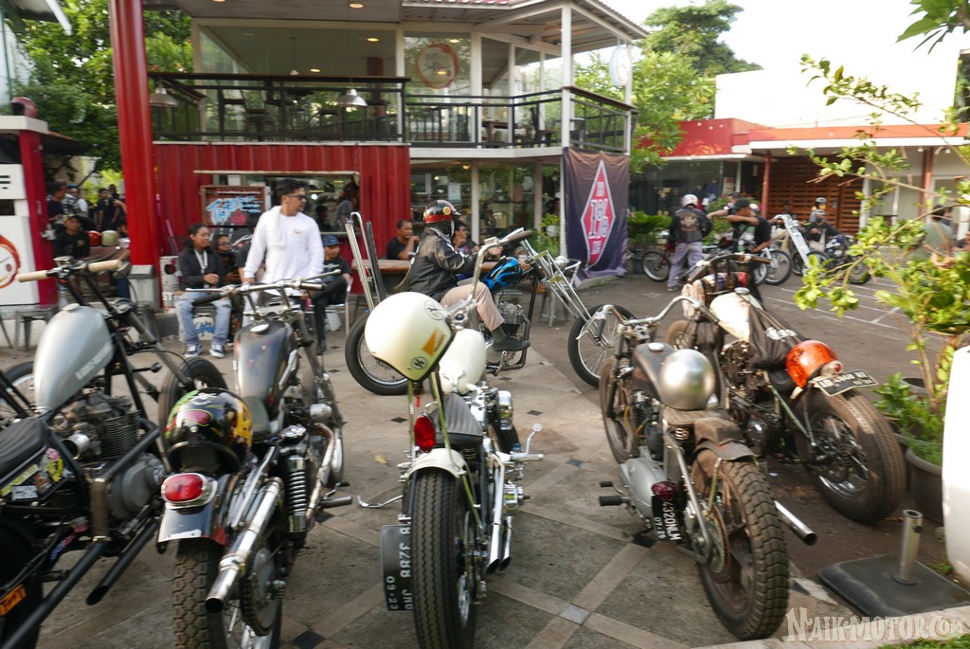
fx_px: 647
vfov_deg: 53.2
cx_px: 485
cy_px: 324
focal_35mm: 24
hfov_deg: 73.7
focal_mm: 10.9
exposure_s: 1/125
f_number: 3.5
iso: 200
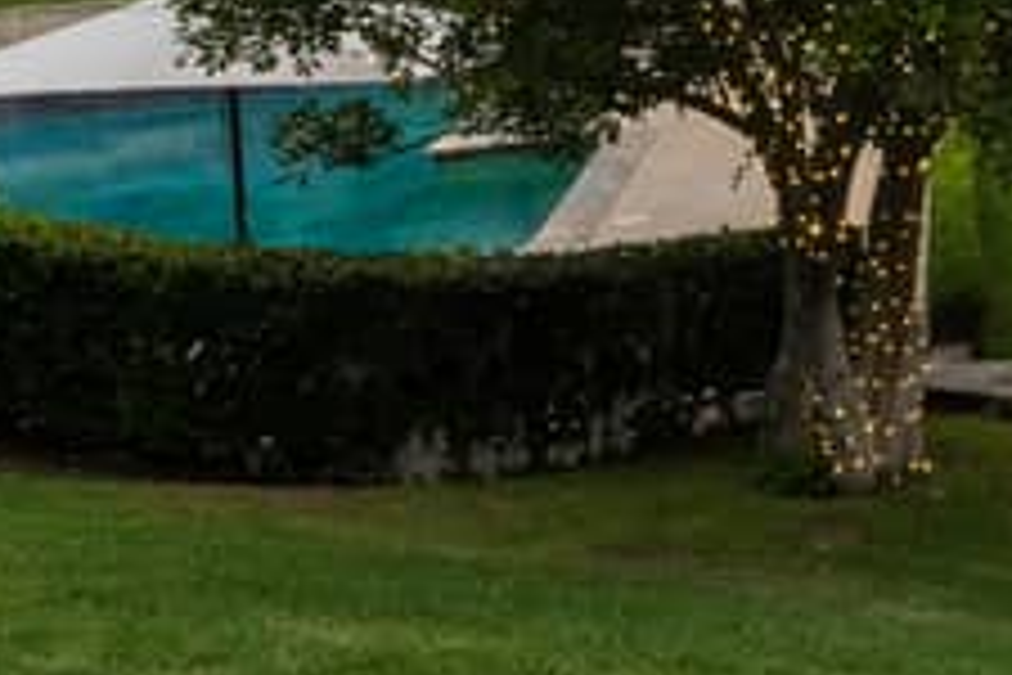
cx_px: 1709
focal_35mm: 72
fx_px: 2024
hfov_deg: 21.2
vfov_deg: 18.0
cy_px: -119
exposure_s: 1/5
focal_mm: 18
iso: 400
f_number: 20
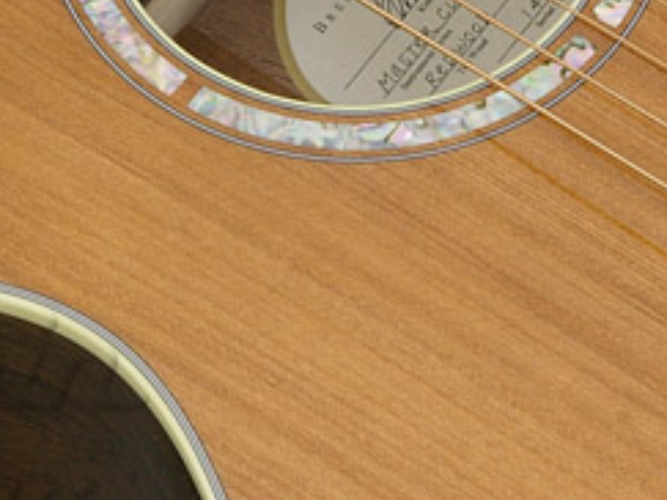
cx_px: 423
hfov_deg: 6.7
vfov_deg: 5.0
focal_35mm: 295
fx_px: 5681
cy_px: -8
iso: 400
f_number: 19
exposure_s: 1
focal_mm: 75
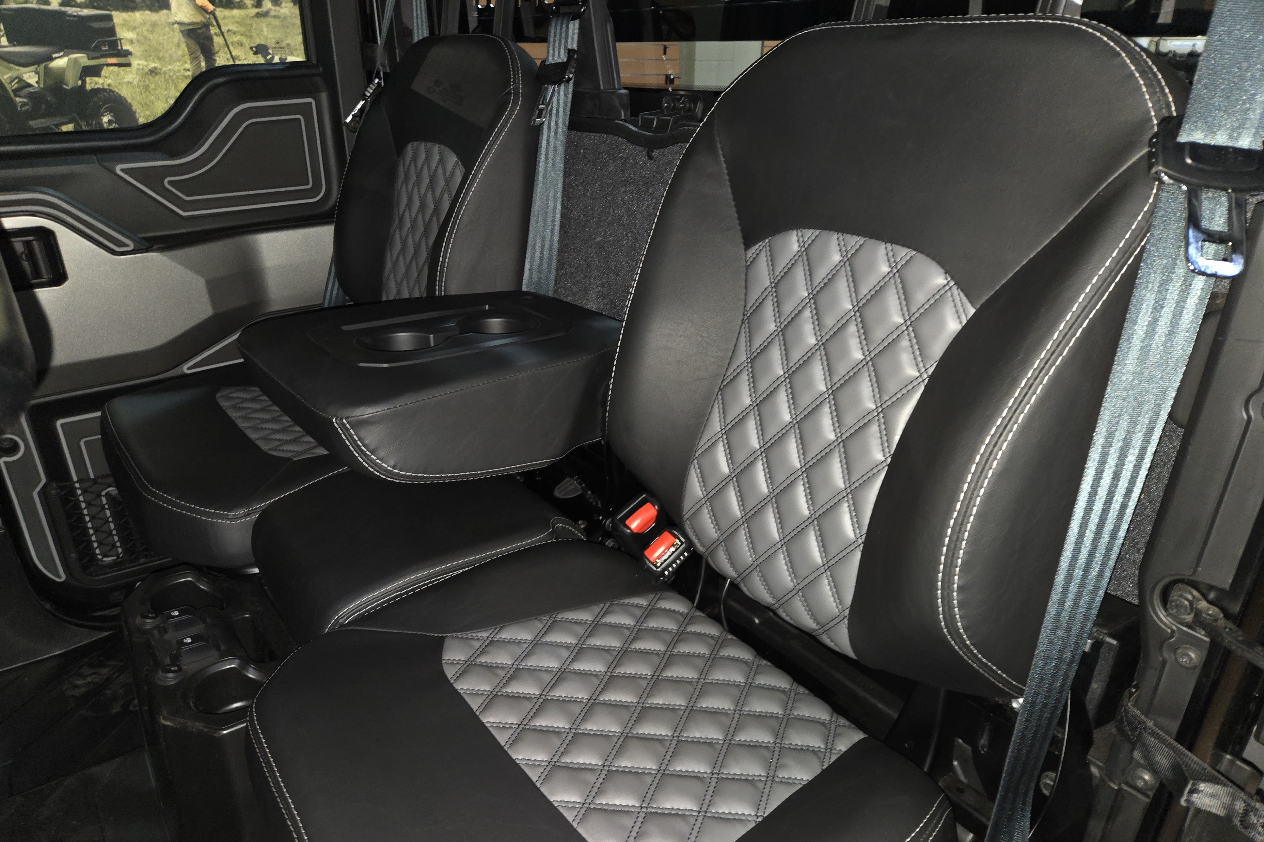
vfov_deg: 53.0
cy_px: 475
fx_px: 843
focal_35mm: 24
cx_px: 632
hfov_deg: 73.7
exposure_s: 1/12
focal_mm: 5.4
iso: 160
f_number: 1.8
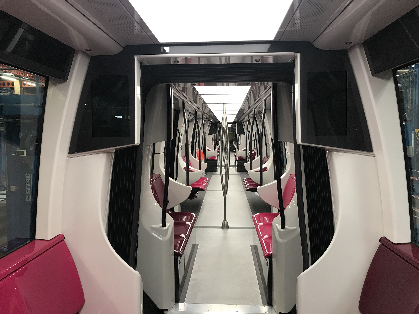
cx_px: 210
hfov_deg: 63.4
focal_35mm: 28
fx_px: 339
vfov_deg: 49.7
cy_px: 157
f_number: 1.8
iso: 40
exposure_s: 1/29
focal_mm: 3.99
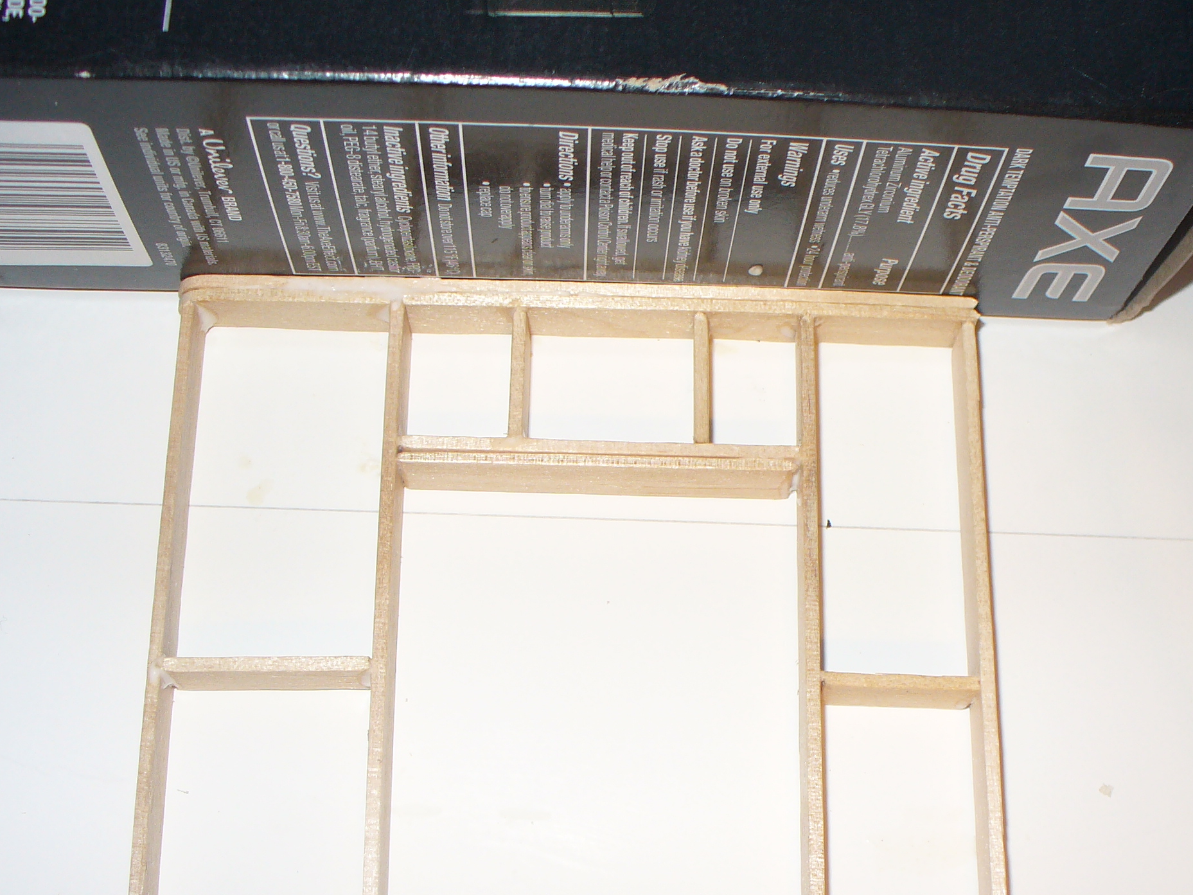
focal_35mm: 51
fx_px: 1758
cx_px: 752
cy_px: 590
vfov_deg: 28.4
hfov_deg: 37.2
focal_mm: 6.1
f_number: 2.8
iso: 100
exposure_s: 1/30
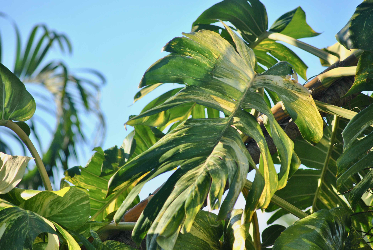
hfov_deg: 6.2
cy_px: 125
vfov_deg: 4.2
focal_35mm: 330
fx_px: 3423
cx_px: 186
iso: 280
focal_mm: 220
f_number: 5
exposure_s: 1/500
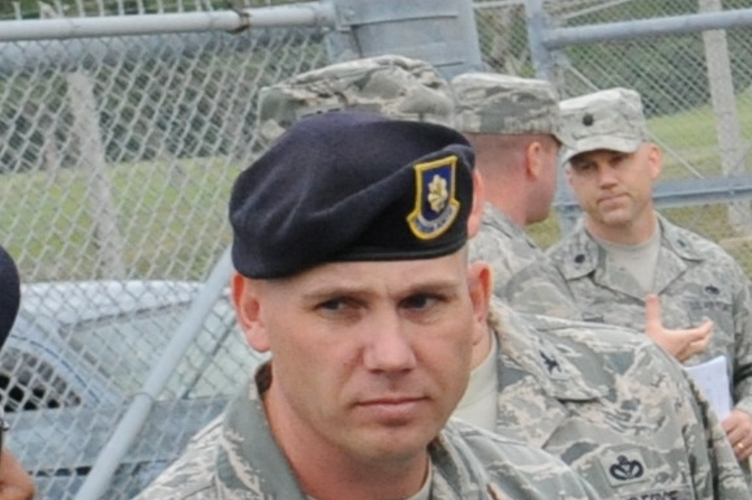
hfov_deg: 10.5
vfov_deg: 7.5
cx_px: 1574
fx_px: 3695
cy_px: 949
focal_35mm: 177
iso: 2000
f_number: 10
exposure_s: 1/500
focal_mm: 24
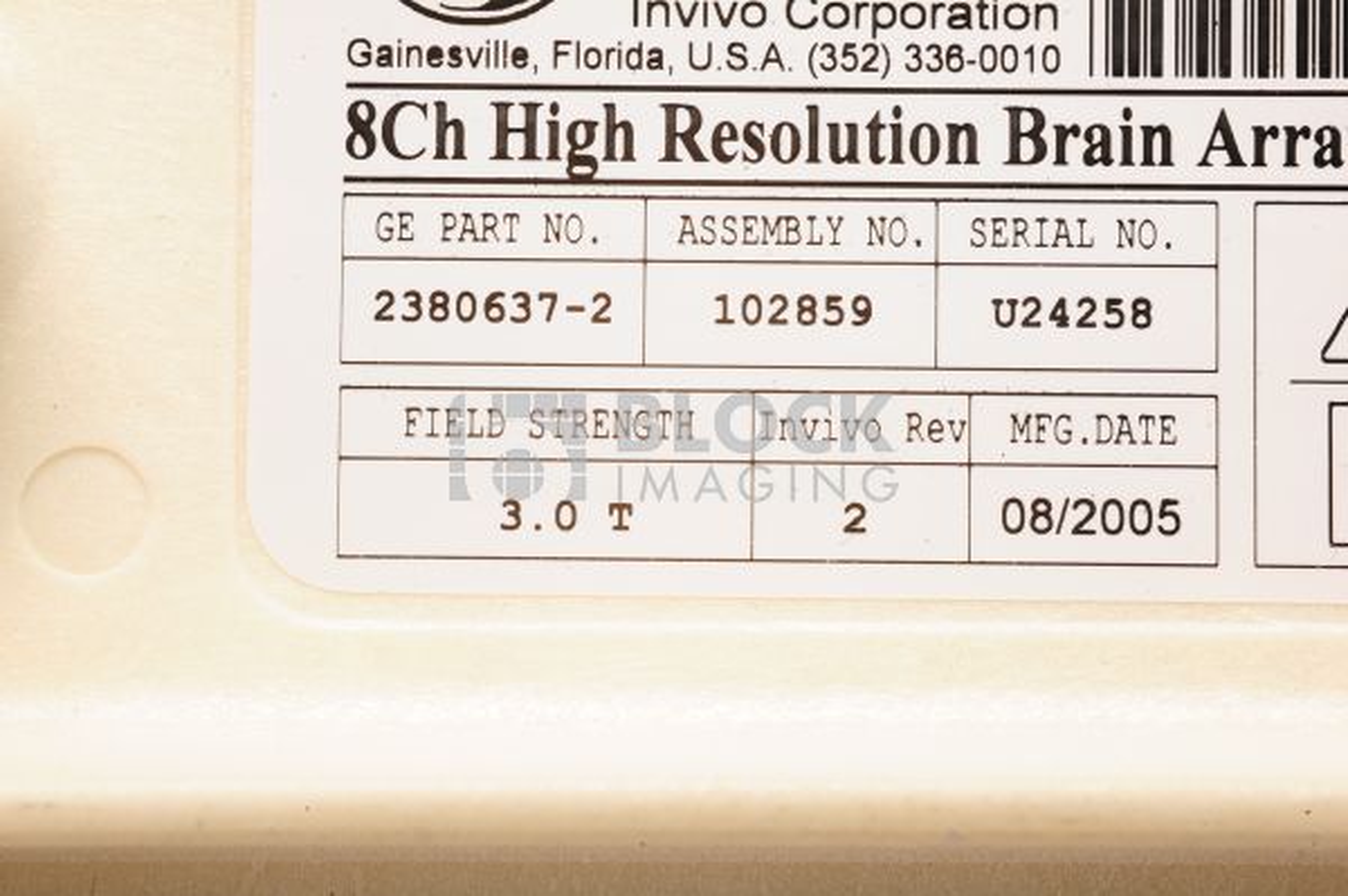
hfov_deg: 39.6
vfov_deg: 26.9
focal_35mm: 50
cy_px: 448
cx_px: 674
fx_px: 1871
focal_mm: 50
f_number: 20
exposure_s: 1/160
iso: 320
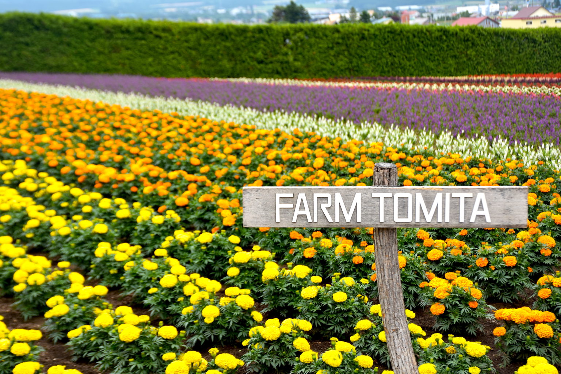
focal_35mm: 90
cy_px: 187
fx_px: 1402
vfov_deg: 15.2
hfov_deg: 22.6
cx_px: 280
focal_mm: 60
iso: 125
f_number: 8
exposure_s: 1/250
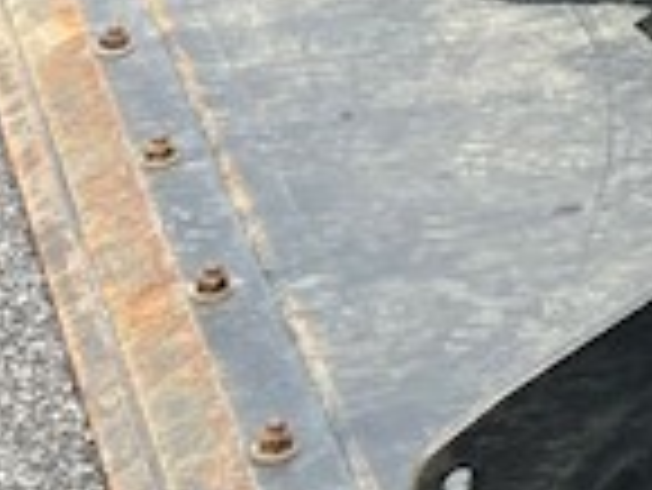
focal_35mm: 143
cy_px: -670
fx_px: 2696
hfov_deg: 12.1
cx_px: 1344
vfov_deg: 9.3
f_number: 1.6
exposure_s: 1/504
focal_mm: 5.1
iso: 50
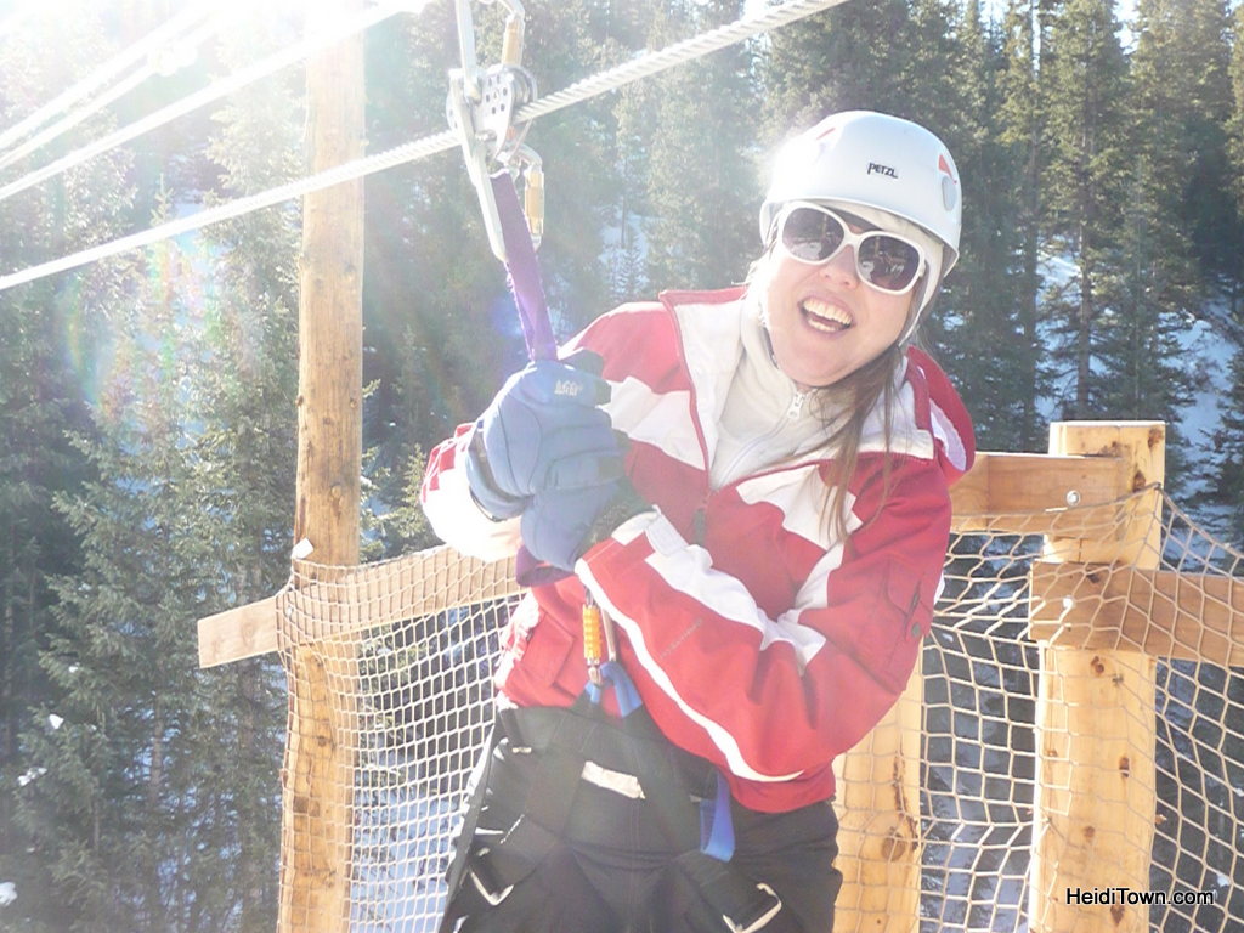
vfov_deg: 33.6
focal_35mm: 43
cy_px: 466
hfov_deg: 43.9
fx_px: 1545
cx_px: 622
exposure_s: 1/640
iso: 500
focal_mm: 7.1
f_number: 4
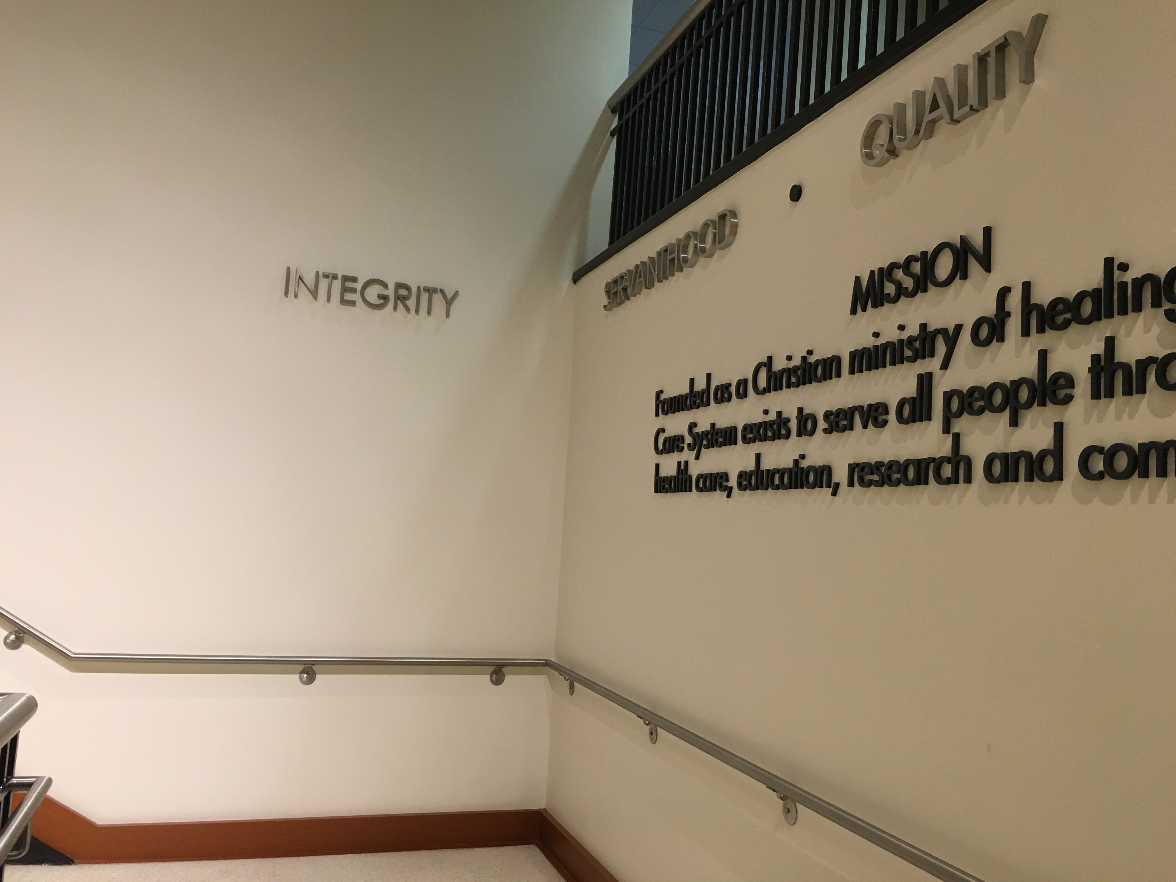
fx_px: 985
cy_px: 441
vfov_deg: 48.2
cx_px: 588
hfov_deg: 61.7
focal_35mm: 29
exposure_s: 1/30
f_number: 2.2
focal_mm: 4.15
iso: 100
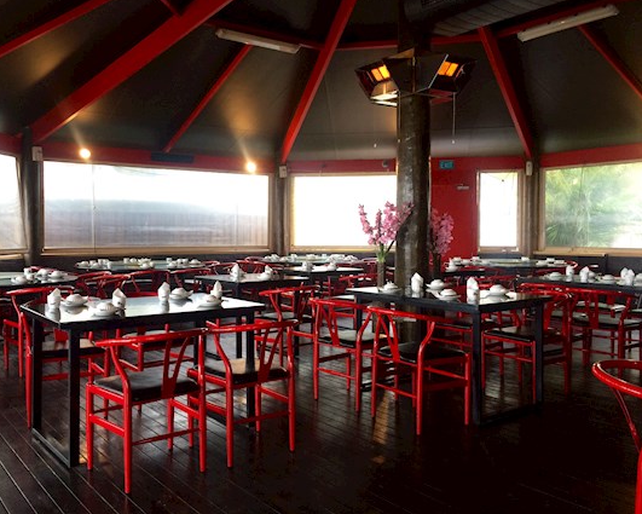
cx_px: 282
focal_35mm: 32
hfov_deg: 55.5
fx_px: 608
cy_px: 246
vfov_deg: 45.8
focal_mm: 4.15
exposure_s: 1/33
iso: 64
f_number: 2.2
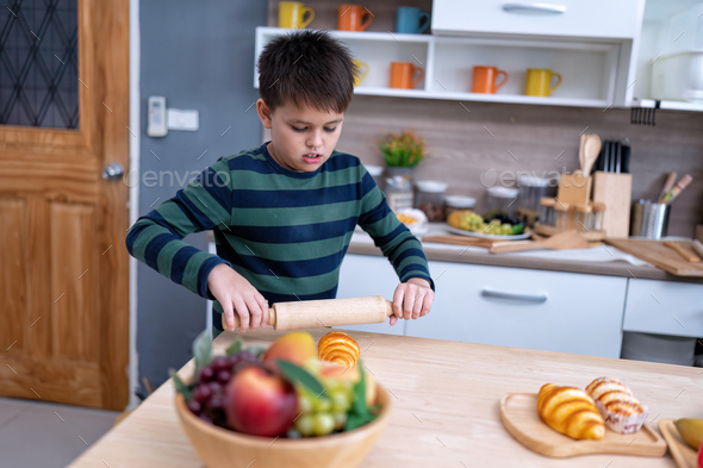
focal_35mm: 35
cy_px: 234
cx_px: 352
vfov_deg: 37.8
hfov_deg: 54.4
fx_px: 683
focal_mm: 35
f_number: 1.4
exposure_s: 1/500
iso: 320
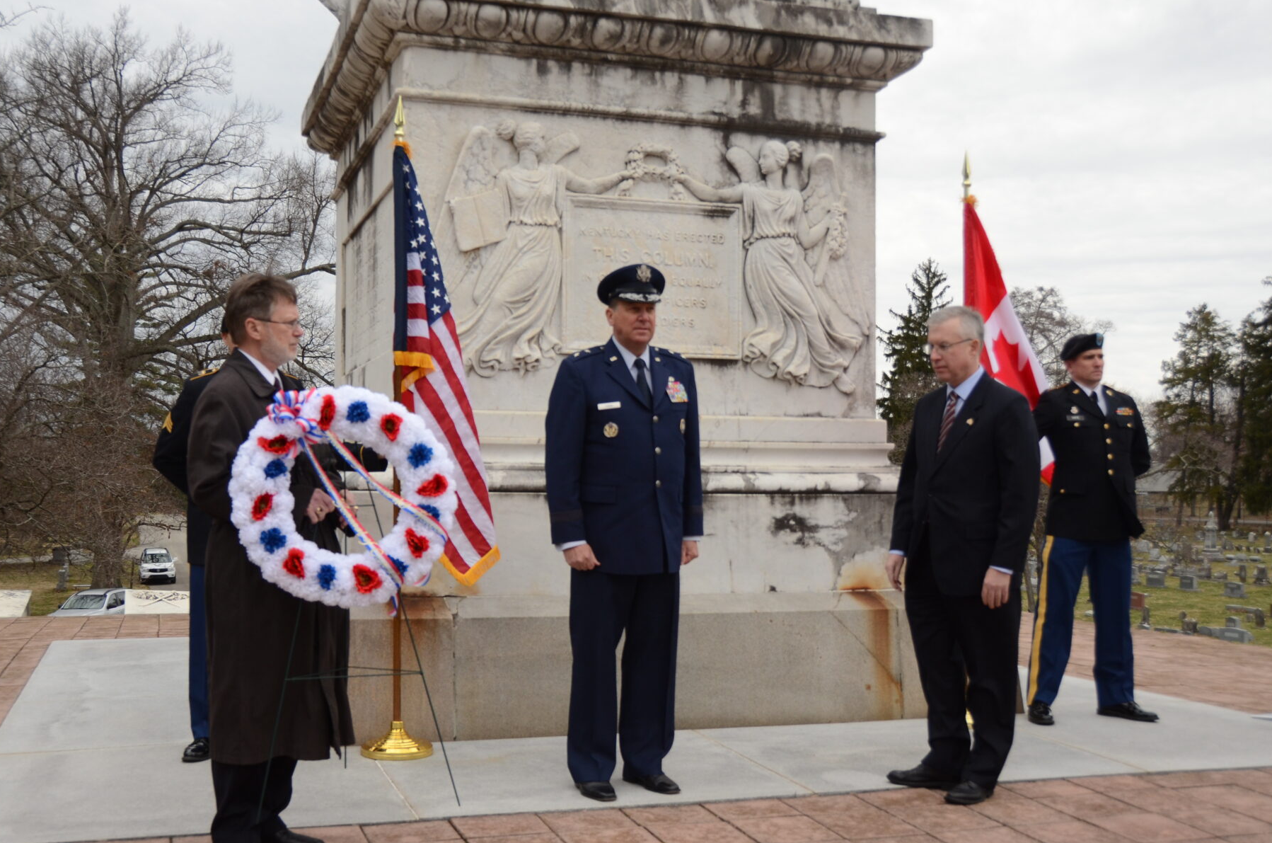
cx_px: 590
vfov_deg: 32.5
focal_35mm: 41
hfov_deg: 47.5
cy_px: 461
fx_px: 1446
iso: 400
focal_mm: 24
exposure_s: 1/640
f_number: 3.8
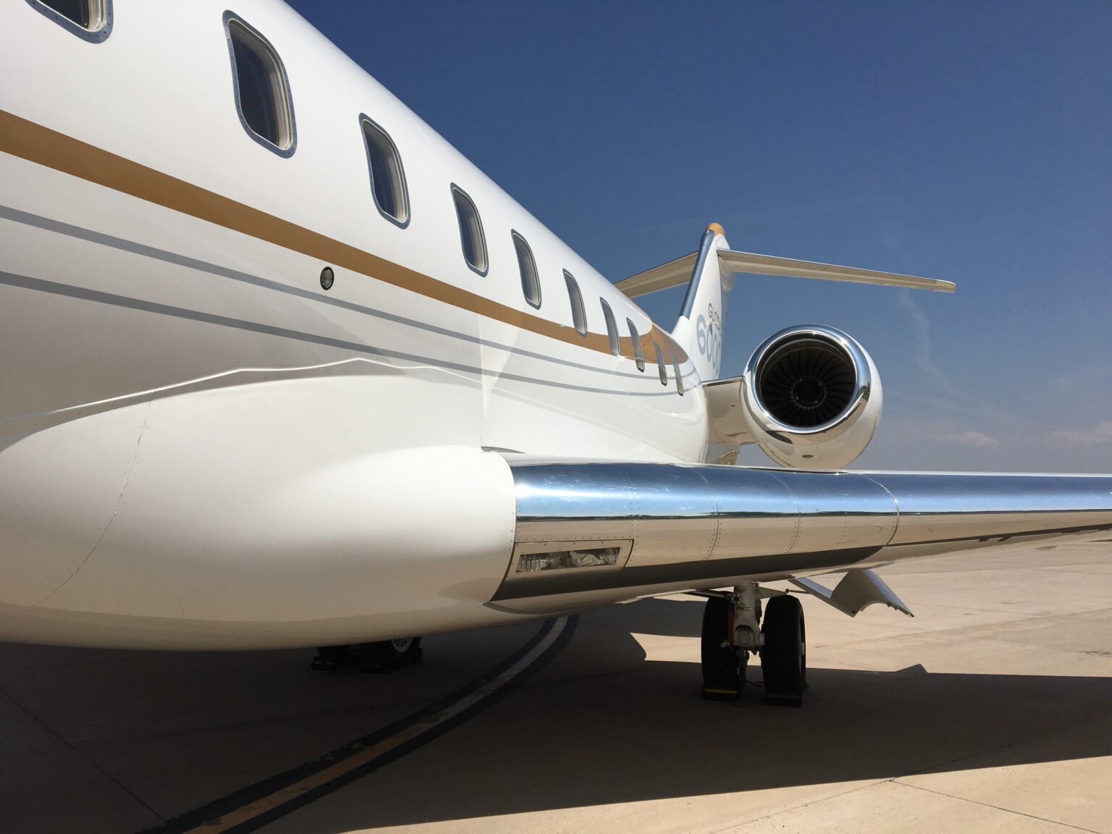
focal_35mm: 29
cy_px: 417
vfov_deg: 48.2
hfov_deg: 61.7
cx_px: 556
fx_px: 932
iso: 25
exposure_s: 1/5128
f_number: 2.2
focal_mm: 4.15
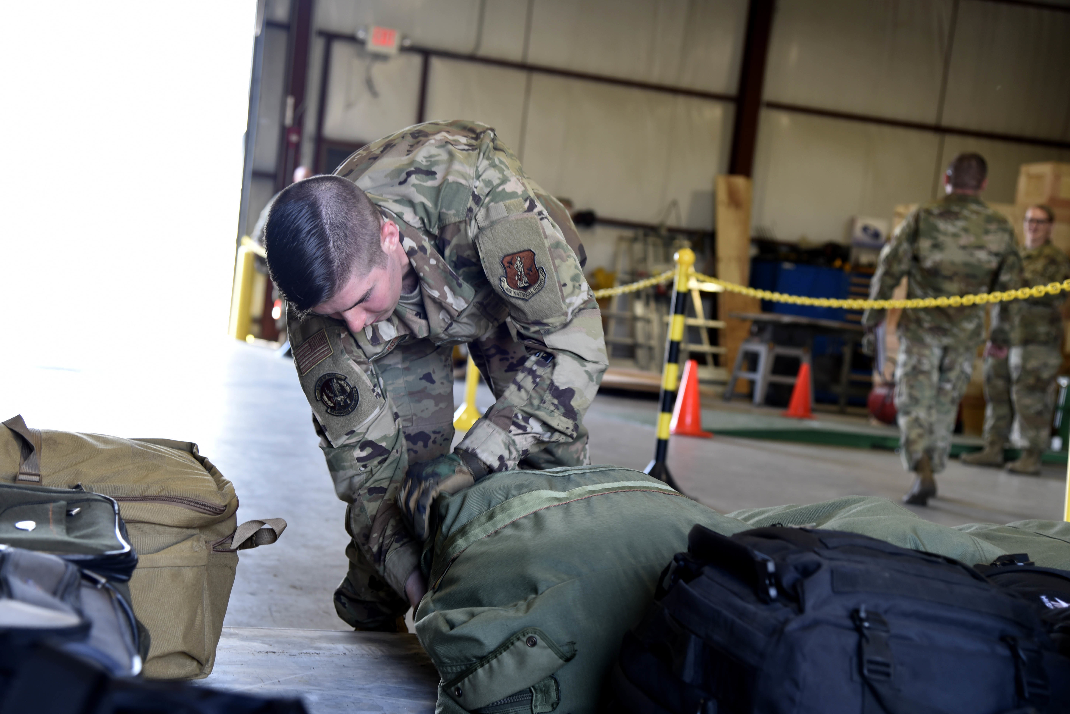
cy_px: 369
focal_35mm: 60
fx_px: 1784
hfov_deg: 33.4
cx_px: 539
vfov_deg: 22.6
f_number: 4
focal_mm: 58
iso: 400
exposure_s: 1/60
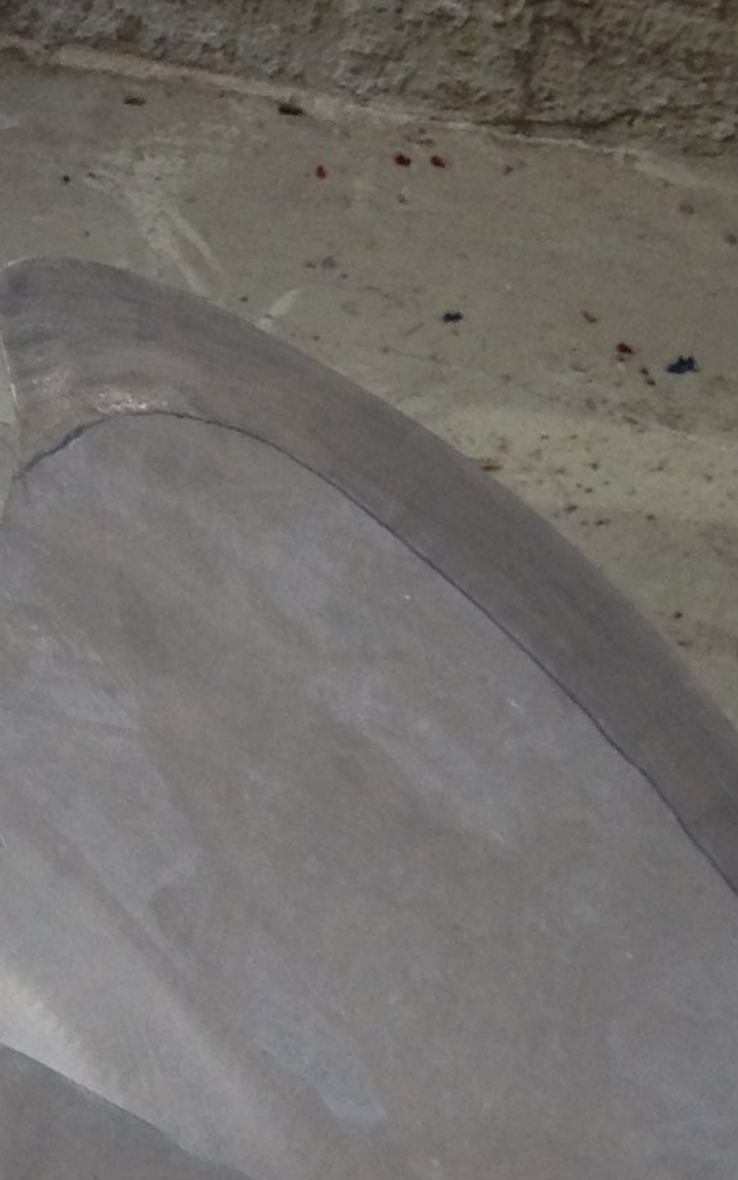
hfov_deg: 9.0
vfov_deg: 14.3
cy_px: 1580
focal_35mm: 140
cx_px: -603
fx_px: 4503
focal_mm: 4.28
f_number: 2.4
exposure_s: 1/30
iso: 50
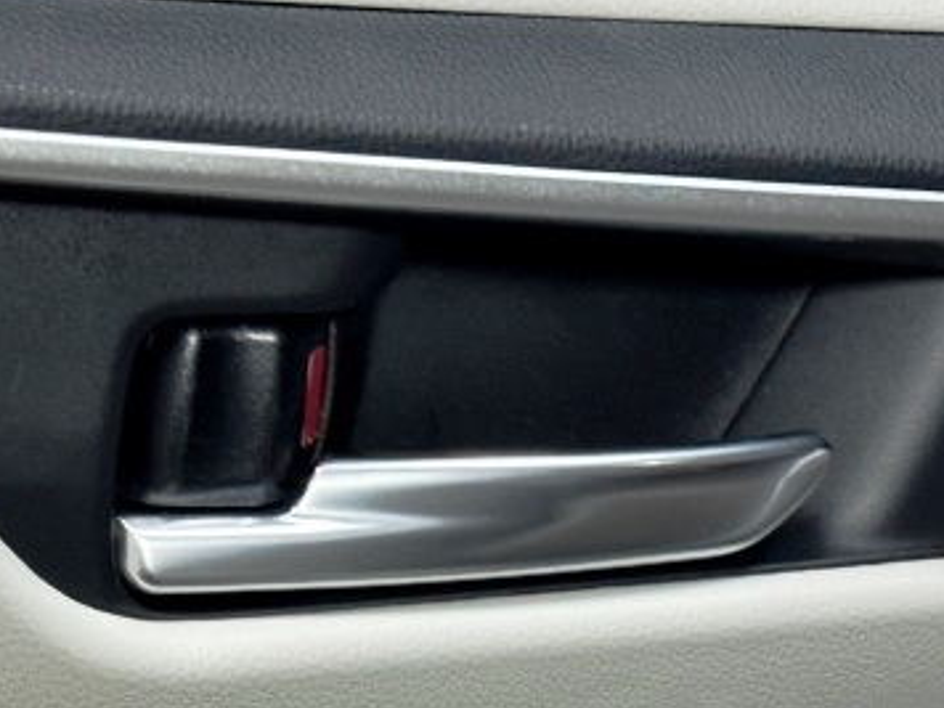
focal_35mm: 138
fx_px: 3763
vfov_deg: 10.5
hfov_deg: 14.3
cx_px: 358
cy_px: 944
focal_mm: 6.86
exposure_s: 1/40
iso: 250
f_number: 1.78
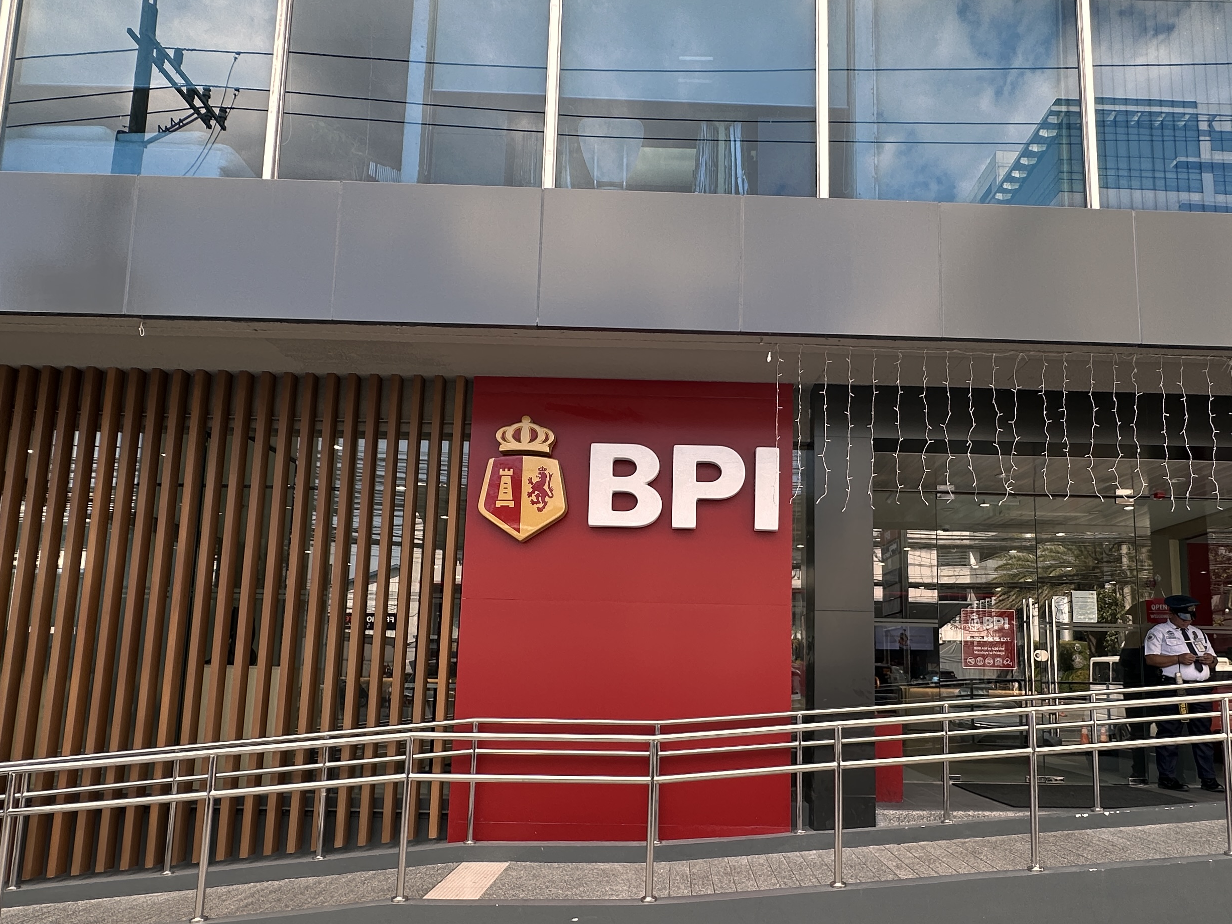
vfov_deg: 58.2
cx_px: 697
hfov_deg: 73.6
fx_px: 819
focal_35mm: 23
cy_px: 575
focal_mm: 2.22
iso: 40
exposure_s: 1/188
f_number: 2.2
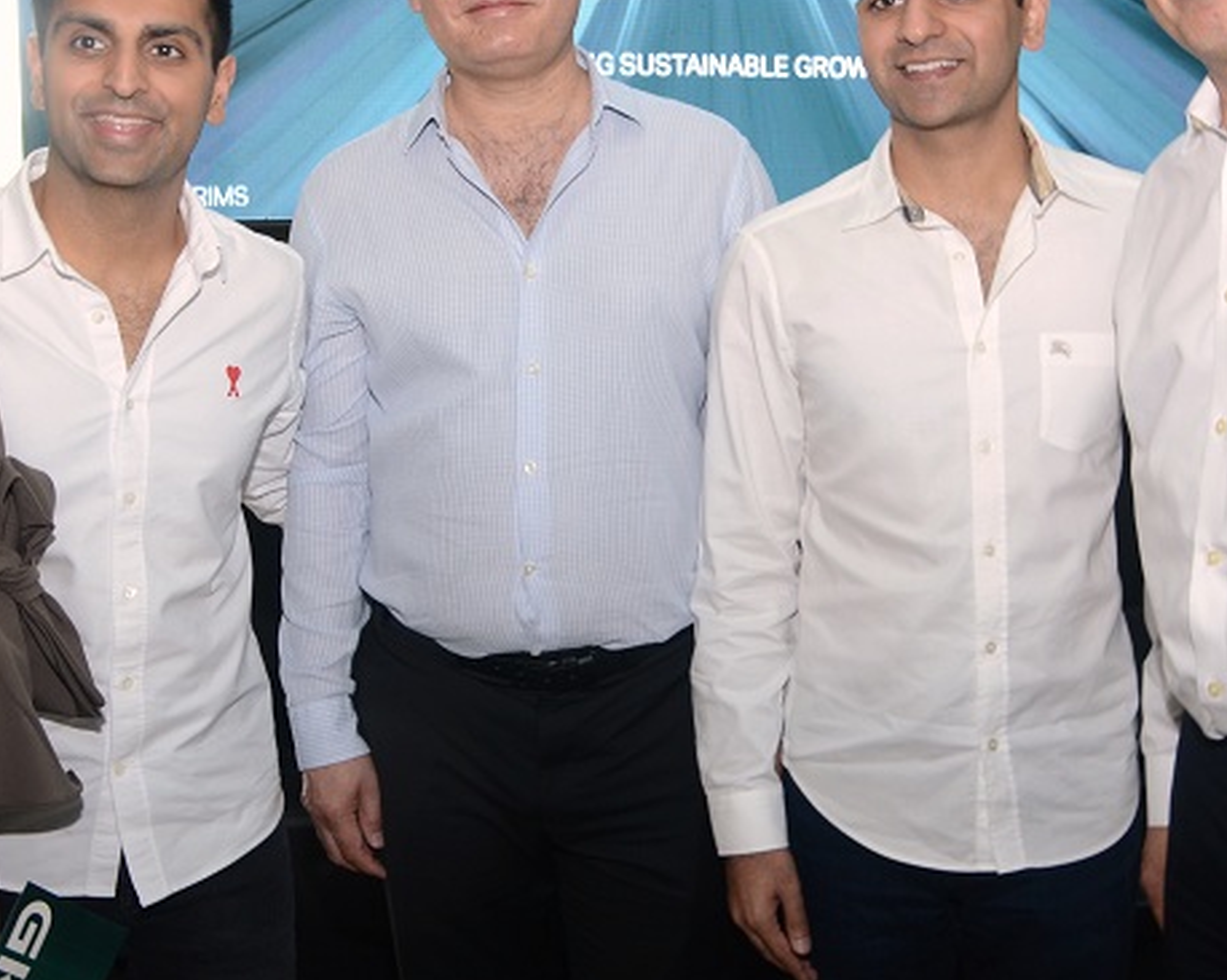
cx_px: 611
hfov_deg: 35.5
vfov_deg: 28.7
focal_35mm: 53
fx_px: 1918
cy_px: 451
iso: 500
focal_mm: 21
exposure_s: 1/30
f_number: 5.6
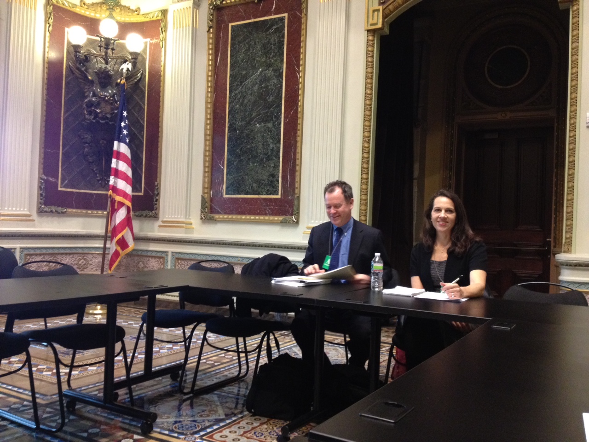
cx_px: 294
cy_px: 221
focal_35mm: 35
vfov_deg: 40.7
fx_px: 596
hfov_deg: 52.6
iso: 320
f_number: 2.4
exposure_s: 1/20
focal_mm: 4.28
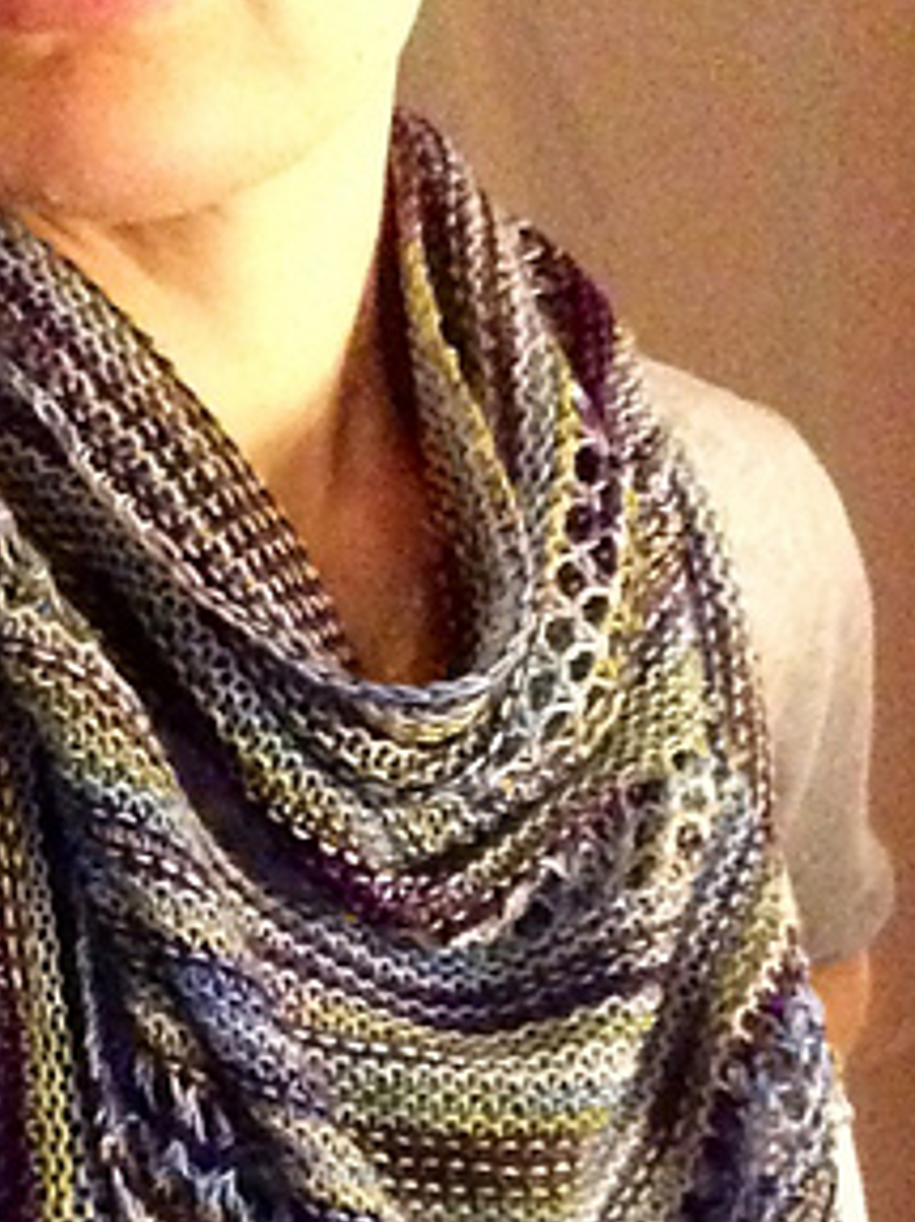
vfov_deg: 30.8
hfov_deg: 24.0
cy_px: 1005
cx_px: 377
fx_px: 2151
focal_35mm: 61
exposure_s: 1/15
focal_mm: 2.18
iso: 1000
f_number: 2.4
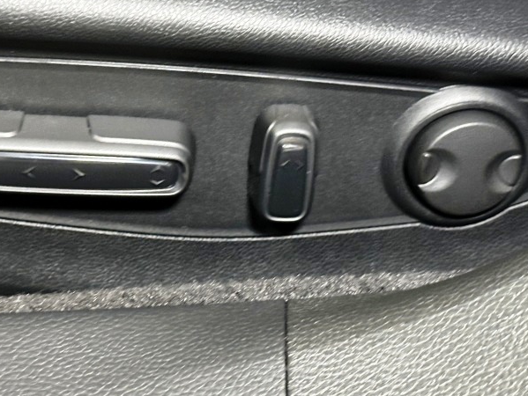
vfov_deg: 18.0
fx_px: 1252
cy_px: 216
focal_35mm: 82
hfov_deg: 23.8
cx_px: 213
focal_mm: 6.86
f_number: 1.78
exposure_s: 1/30
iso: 640
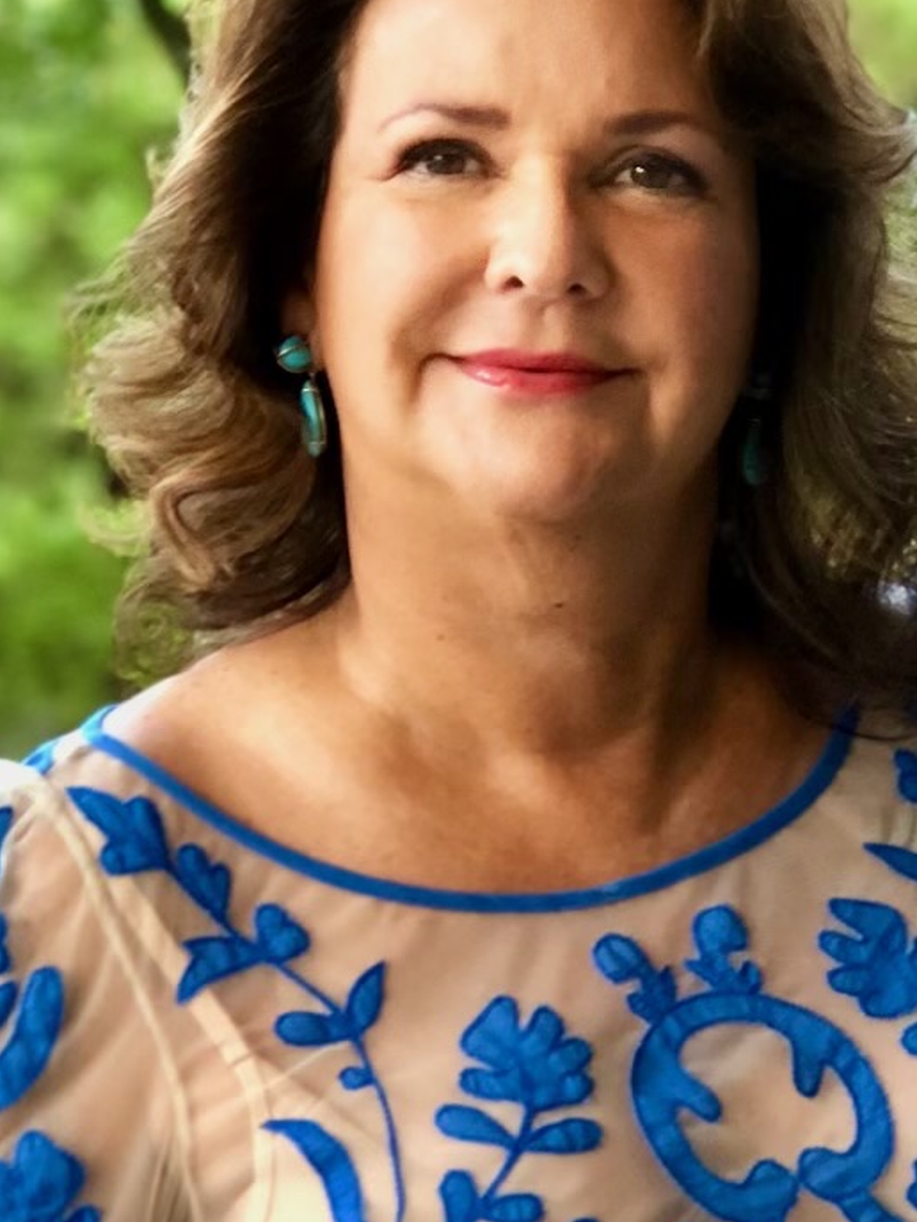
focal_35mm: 167
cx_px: 1152
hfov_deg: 8.8
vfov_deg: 11.8
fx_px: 5899
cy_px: 700
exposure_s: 1/60
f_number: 2.8
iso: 200
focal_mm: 6.6
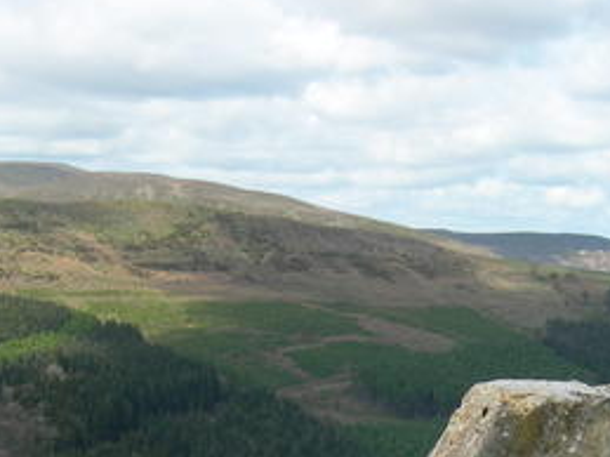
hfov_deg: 20.6
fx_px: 1656
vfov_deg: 15.3
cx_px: 509
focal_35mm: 94
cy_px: 497
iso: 50
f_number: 4.8
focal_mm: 7.8
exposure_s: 1/372
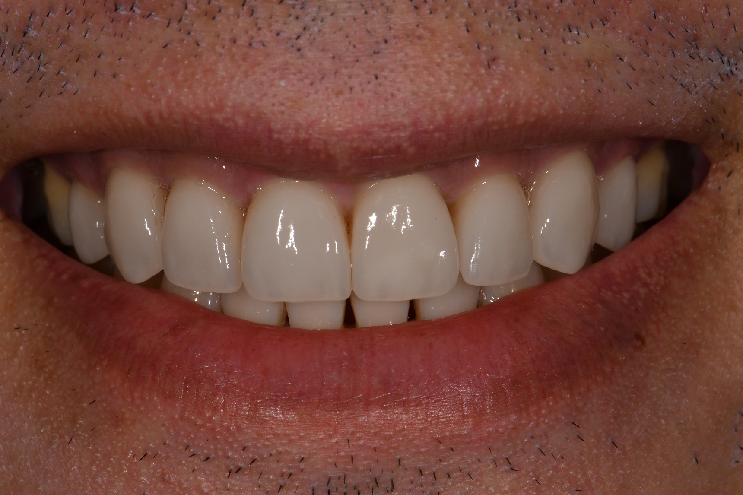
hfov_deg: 16.3
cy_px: 248
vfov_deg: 10.9
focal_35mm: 126
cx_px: 372
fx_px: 2600
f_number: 32
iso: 200
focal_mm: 105
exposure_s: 1/160
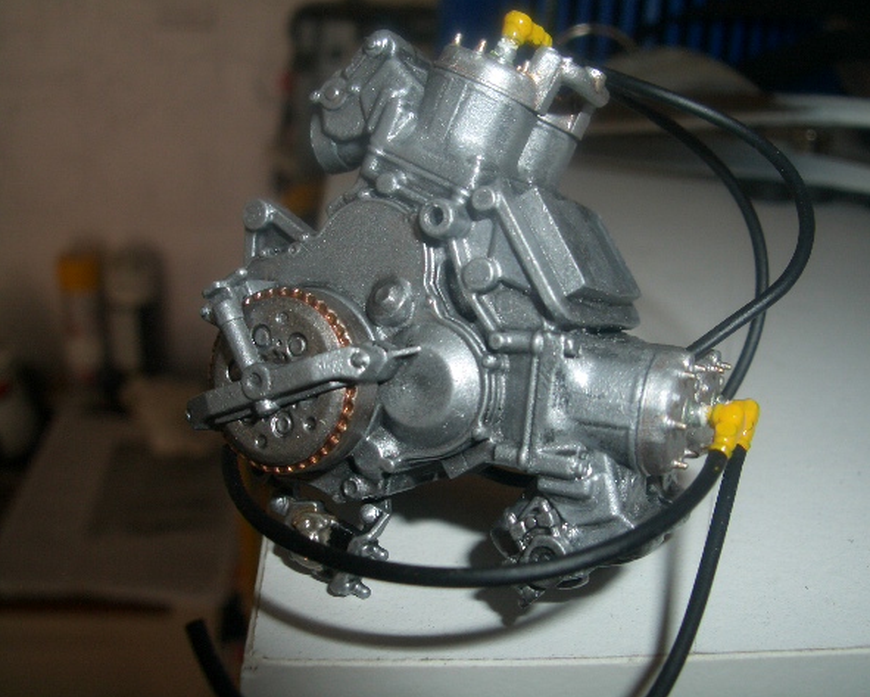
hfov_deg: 49.0
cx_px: 470
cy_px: 345
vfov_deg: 40.1
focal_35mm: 37
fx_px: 953
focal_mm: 5.8
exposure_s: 1/60
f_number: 4.3
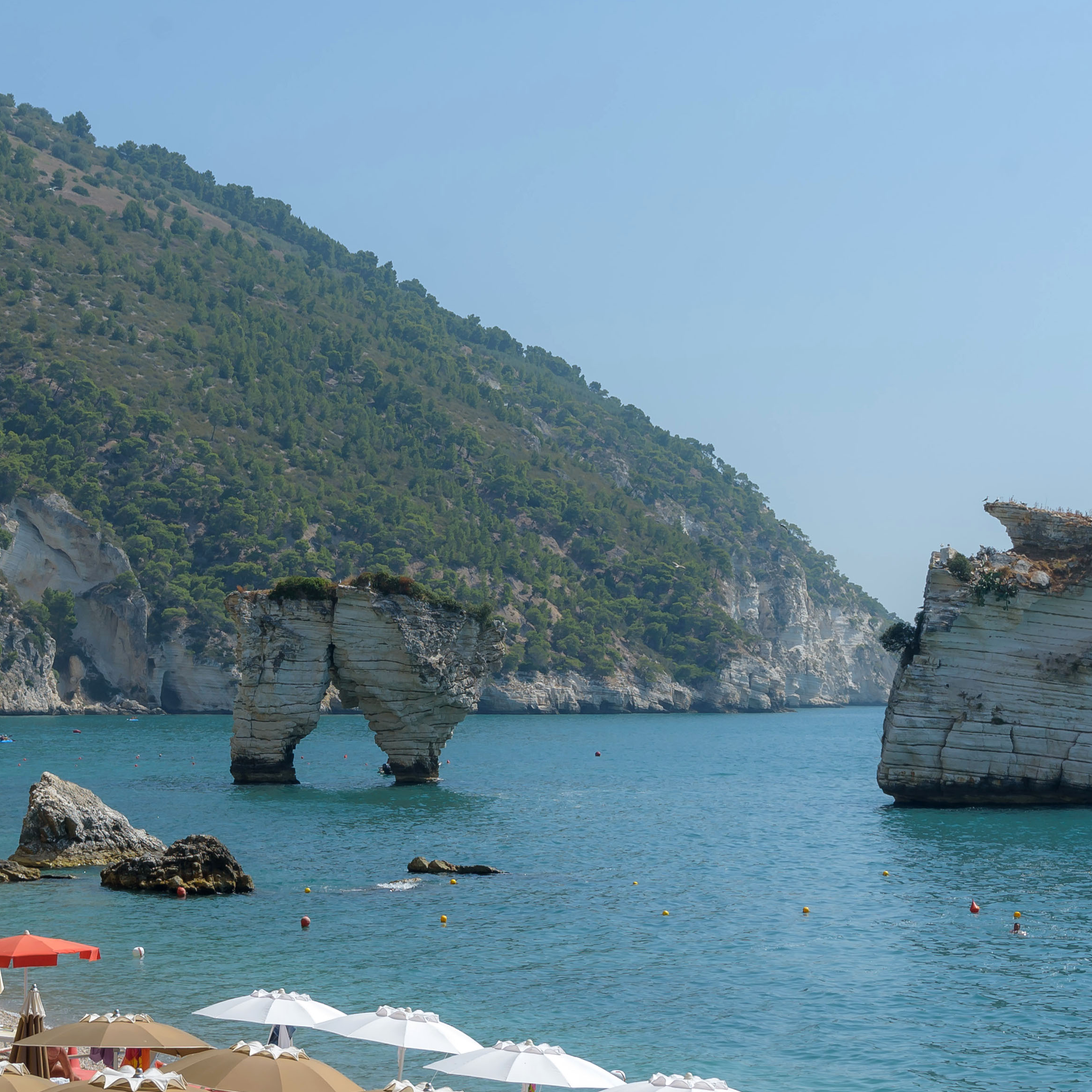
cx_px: 322
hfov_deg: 21.0
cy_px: 322
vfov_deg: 21.0
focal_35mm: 82
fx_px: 2927
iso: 200
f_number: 9
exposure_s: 1/320
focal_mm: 38
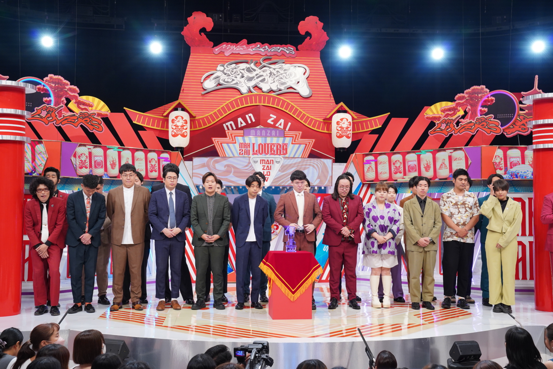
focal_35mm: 42
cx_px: 276
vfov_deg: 31.9
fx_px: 645
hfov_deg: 46.4
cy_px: 184
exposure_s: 1/125
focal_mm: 42
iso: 1600
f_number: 6.3
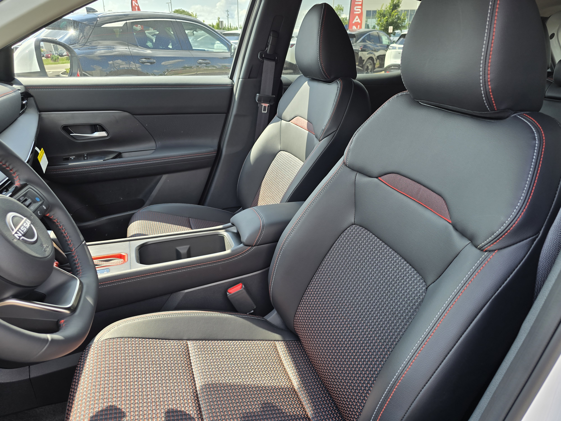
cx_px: 280
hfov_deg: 73.9
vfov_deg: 58.9
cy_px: 210
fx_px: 373
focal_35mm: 23
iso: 20
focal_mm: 6.3
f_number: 1.7
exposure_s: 1/180
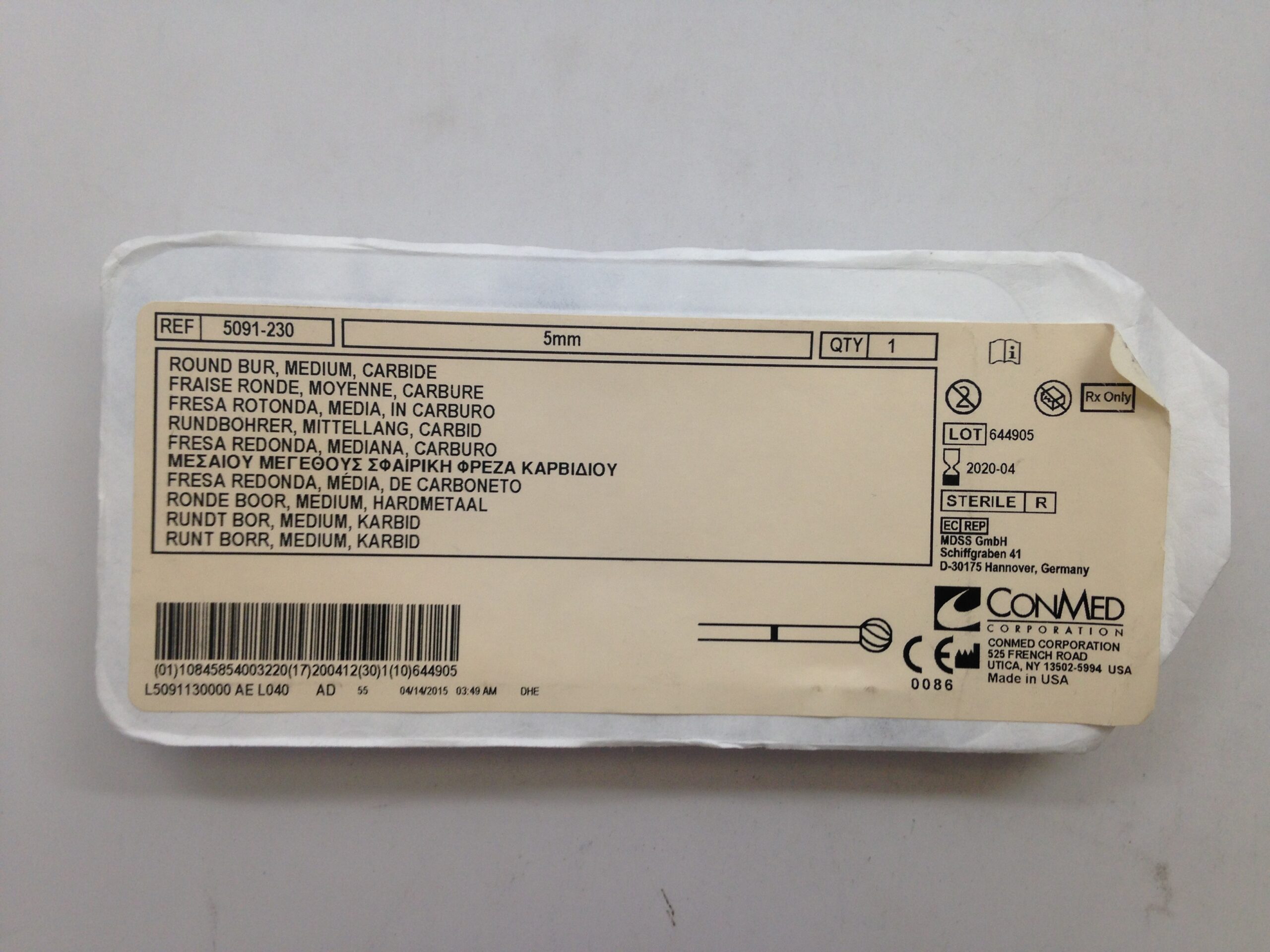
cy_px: 476
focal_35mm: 33
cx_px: 635
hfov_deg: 55.4
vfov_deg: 42.9
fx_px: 1211
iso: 50
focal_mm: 4.12
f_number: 2.4
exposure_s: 1/60
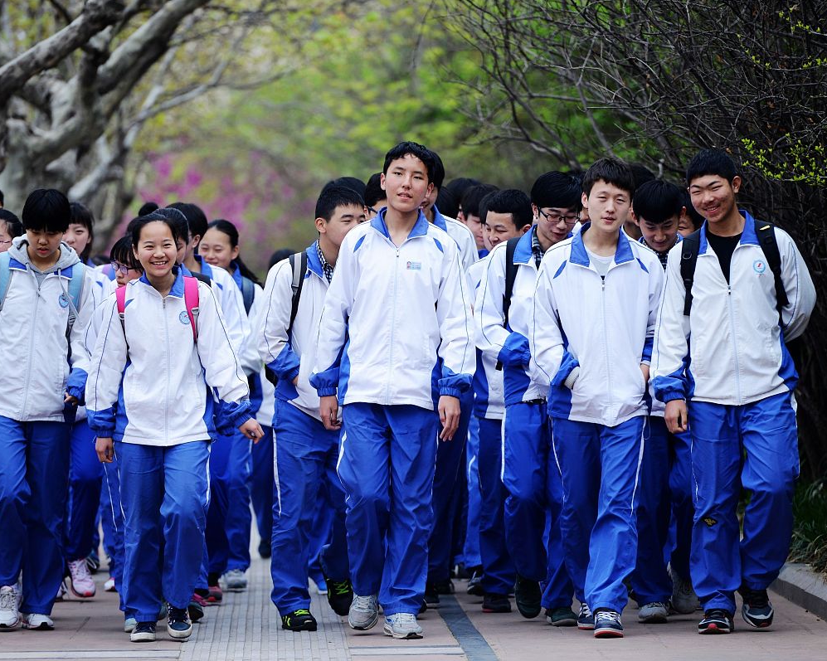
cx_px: 374
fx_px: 5530
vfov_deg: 6.8
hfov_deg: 8.6
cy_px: 330
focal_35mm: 226
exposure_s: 1/320
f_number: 3.5
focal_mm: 200
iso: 180
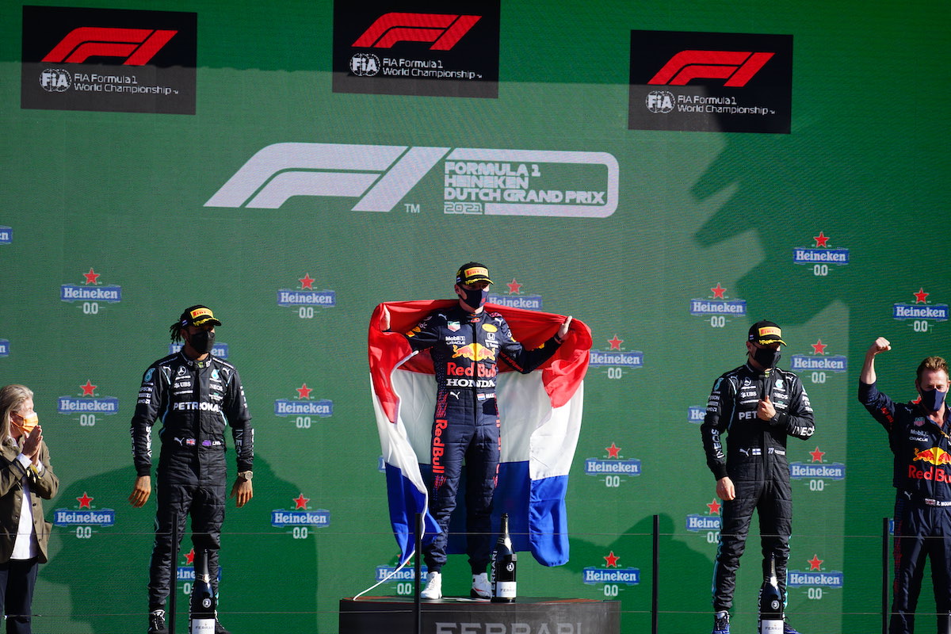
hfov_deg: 6.9
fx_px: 7924
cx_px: 476
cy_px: 317
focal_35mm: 300
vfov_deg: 4.6
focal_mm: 300
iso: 100
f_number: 5.6
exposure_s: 1/320
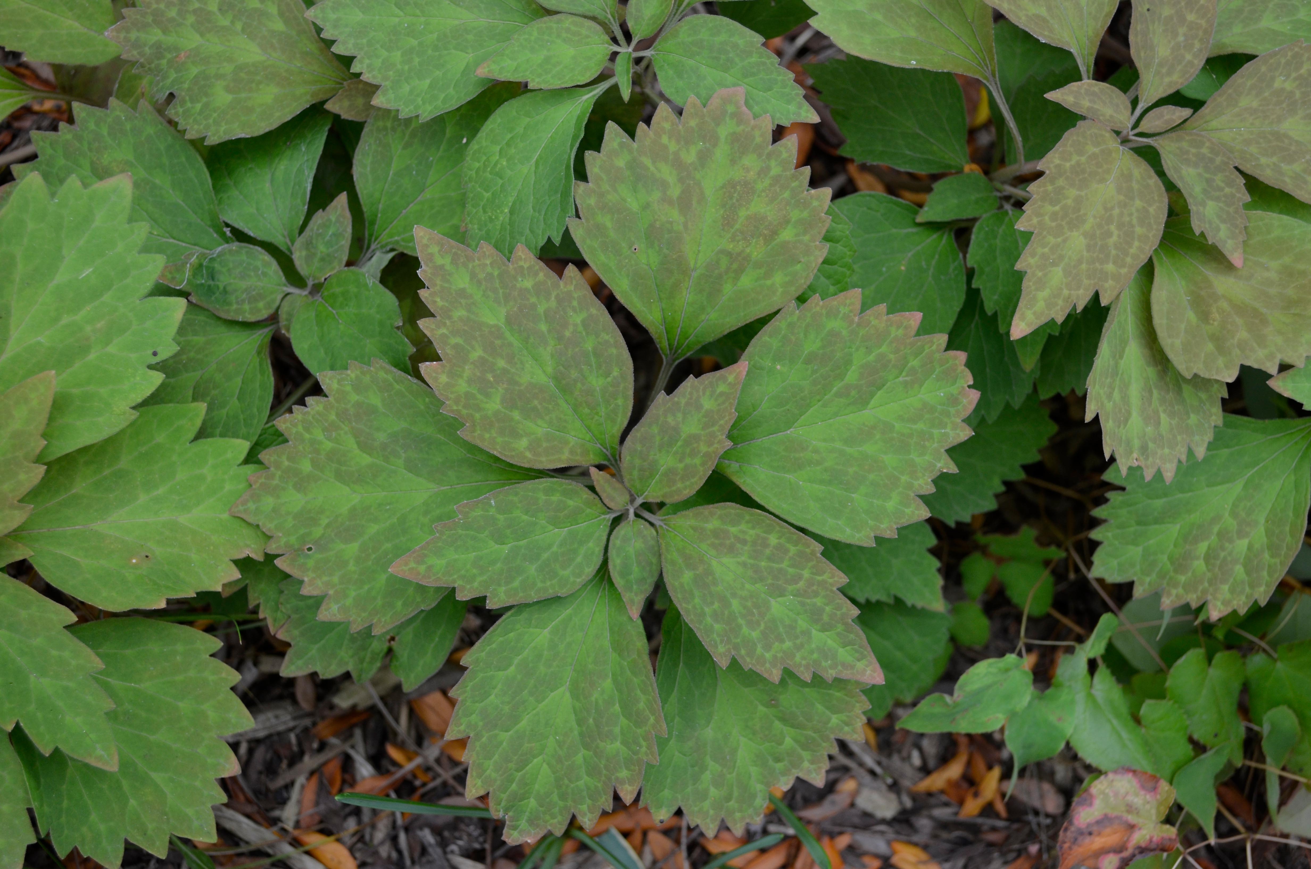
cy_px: 434
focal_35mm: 48
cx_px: 656
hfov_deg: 41.2
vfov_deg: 28.0
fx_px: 1744
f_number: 5
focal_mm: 32
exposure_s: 1/100
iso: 400
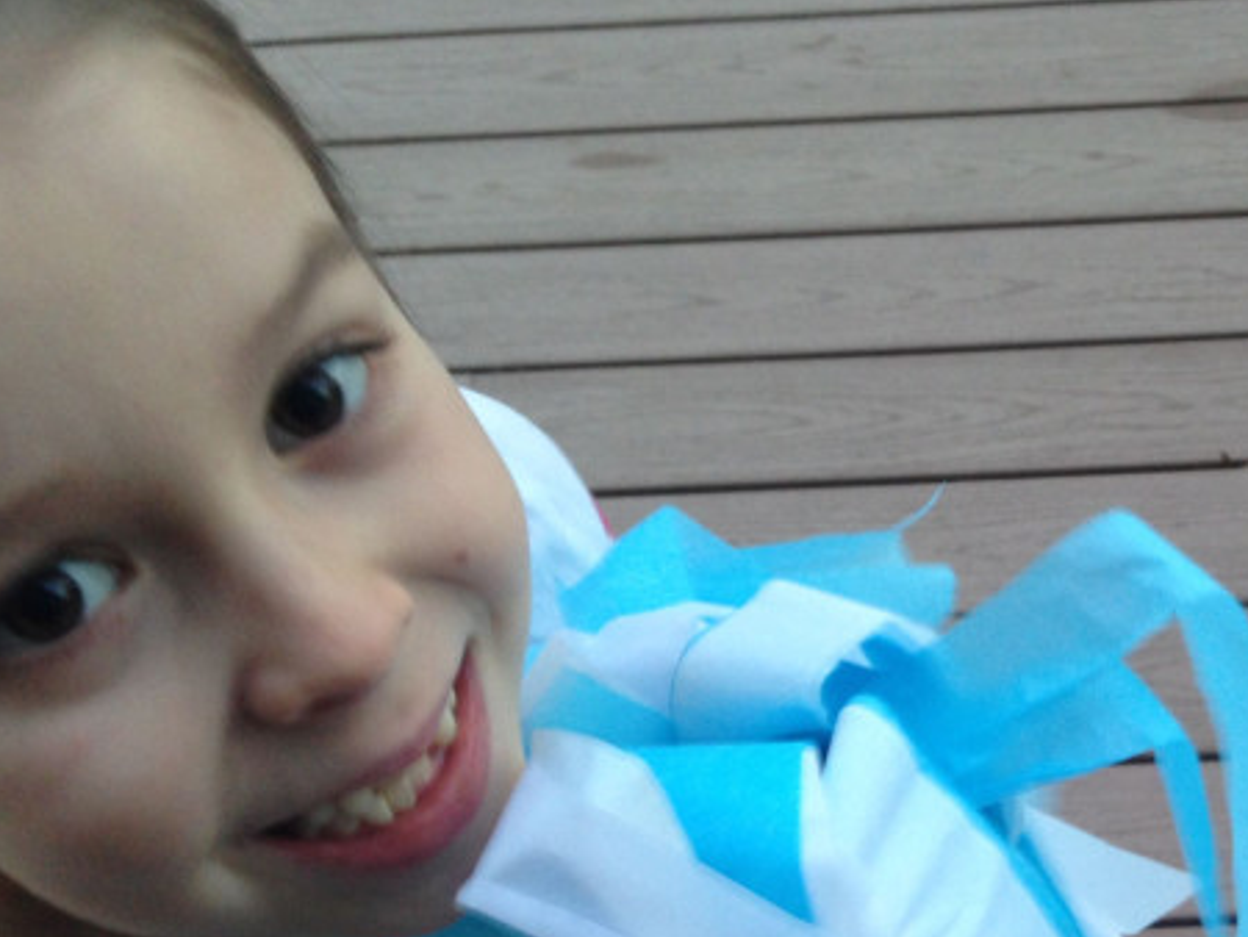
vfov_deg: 21.6
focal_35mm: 66
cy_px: 905
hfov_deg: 28.3
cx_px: 1115
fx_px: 2381
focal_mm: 4.12
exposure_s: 1/20
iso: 80
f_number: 2.4
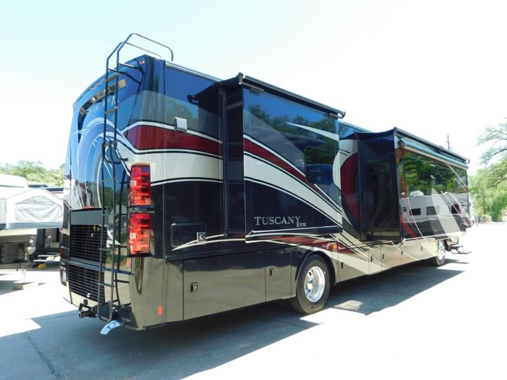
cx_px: 258
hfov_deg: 71.6
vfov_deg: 56.8
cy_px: 190
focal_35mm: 24
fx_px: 351
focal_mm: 4
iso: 125
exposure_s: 1/320
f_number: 3
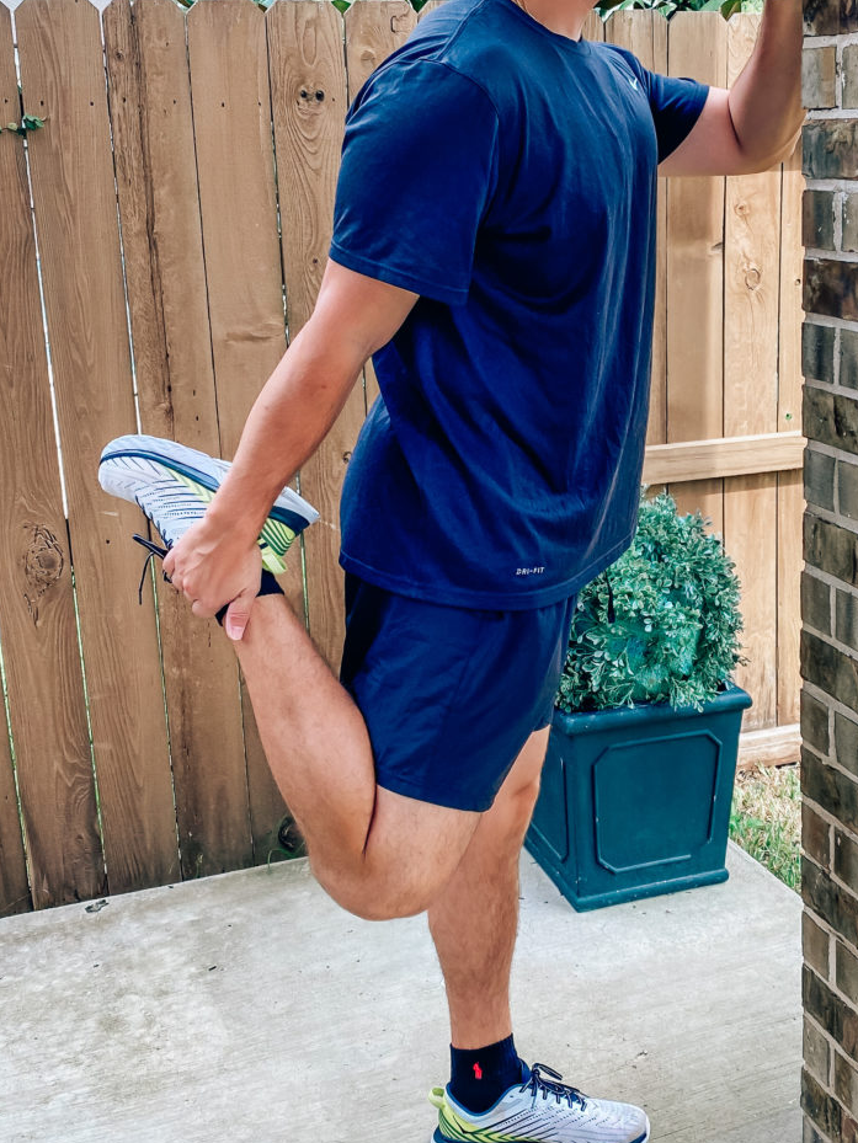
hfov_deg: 33.4
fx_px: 1421
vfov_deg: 43.7
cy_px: 490
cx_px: 548
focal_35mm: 43
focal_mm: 4.25
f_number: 1.8
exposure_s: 1/280
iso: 32
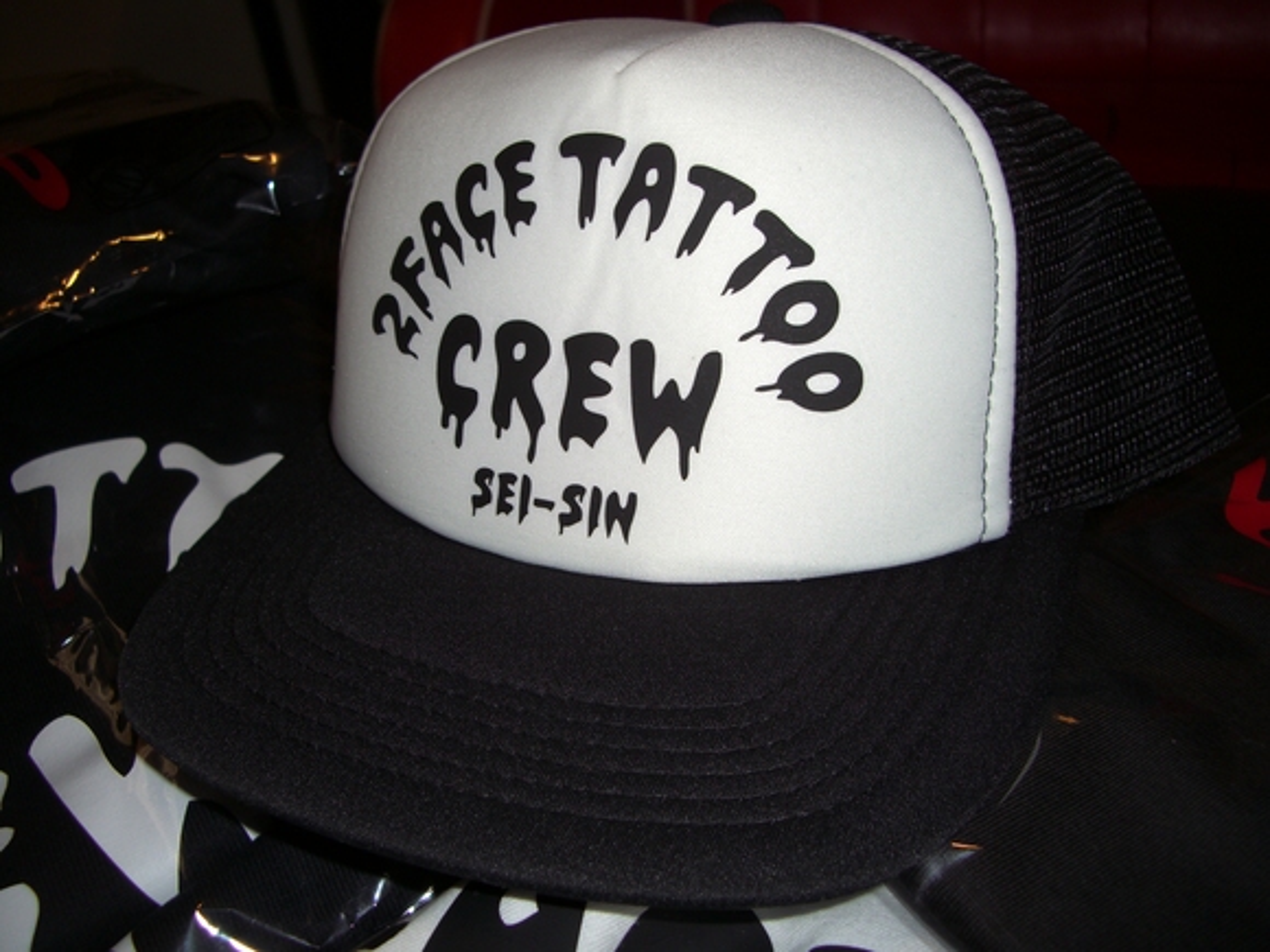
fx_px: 1394
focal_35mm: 38
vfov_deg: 37.7
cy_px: 476
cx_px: 635
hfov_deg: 49.0
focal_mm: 7.9
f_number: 2.8
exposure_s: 1/60
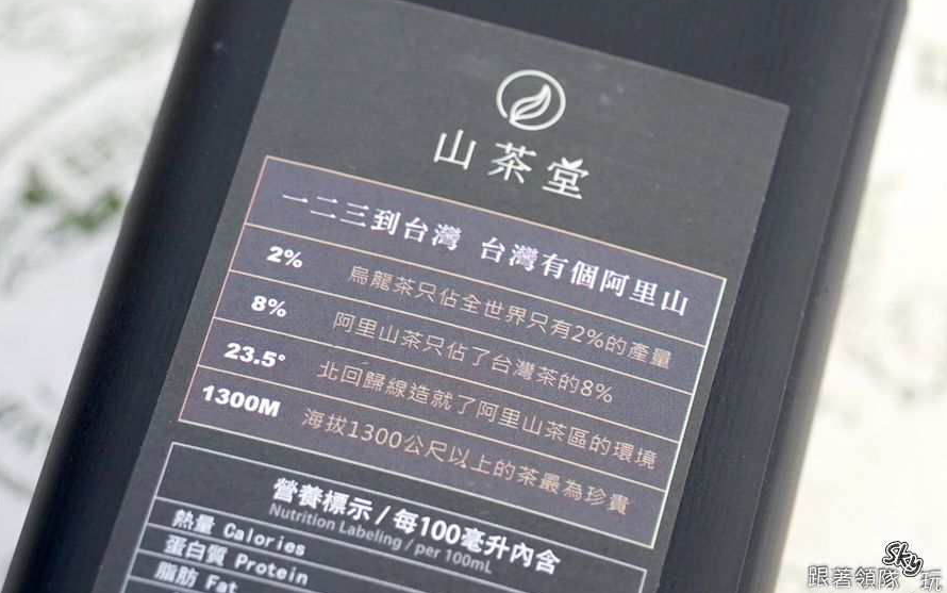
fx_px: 4312
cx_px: 461
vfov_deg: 7.9
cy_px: 320
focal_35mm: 167
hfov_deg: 12.5
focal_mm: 94
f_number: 5.6
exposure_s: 1/160
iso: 1600
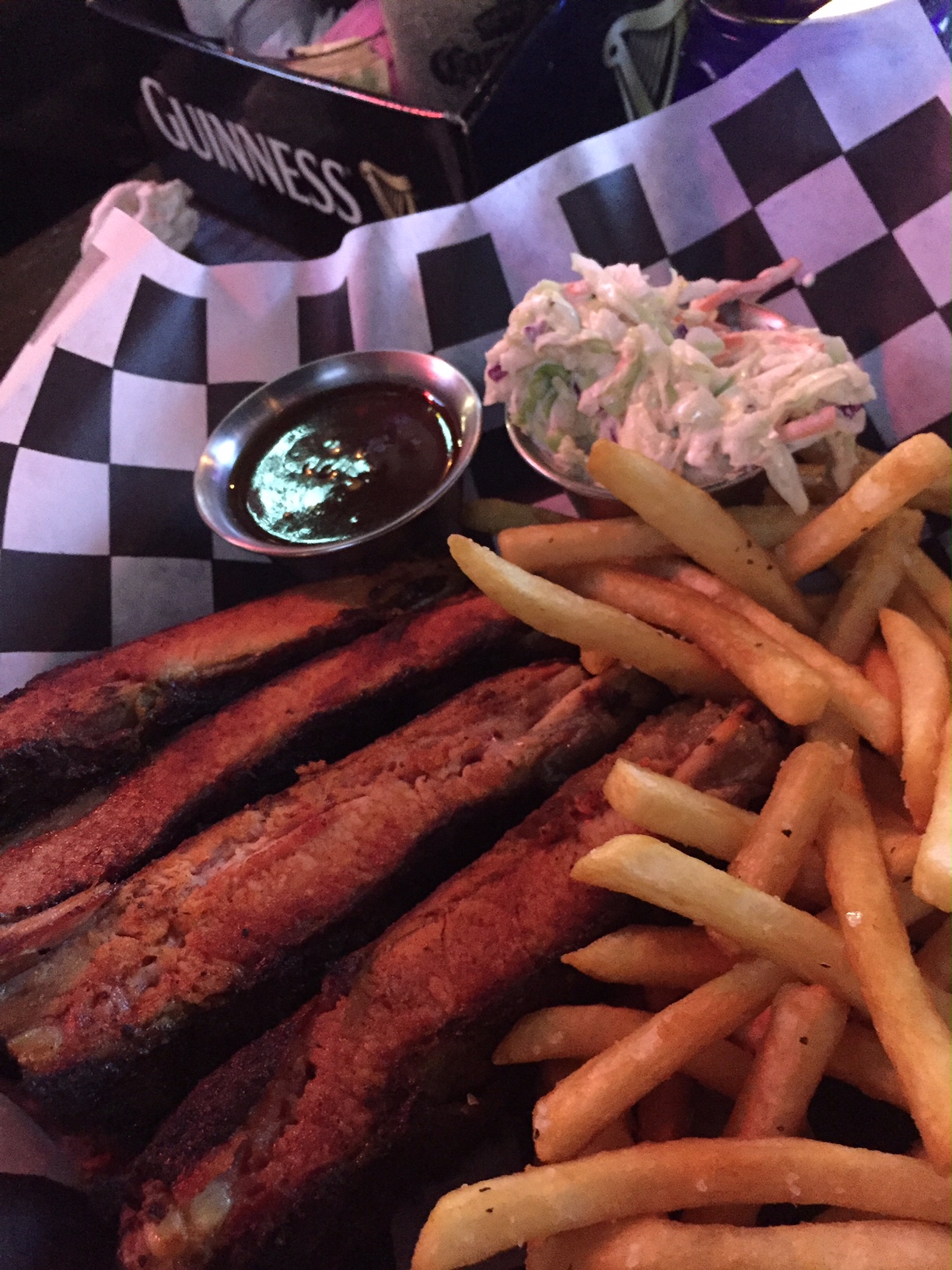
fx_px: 1063
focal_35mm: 29
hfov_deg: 48.2
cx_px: 476
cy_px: 635
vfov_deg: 61.7
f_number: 2.2
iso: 1000
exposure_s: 1/15
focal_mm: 4.15
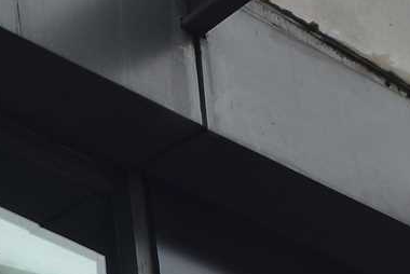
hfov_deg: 9.6
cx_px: 40
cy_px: 549
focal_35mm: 213
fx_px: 2428
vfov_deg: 6.3
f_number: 3.5
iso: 200
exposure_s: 1/400
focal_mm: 18
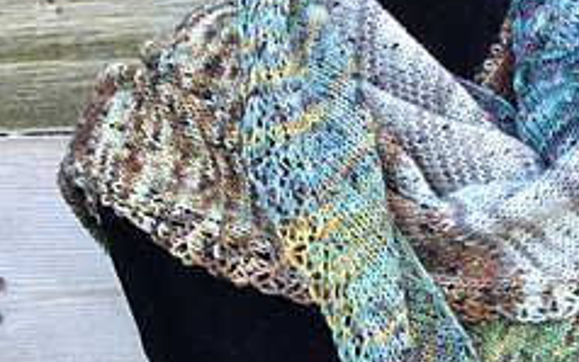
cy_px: 418
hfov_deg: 29.4
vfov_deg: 18.1
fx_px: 1089
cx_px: 415
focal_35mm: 69
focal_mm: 3.3
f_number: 2.4
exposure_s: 1/50
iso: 25
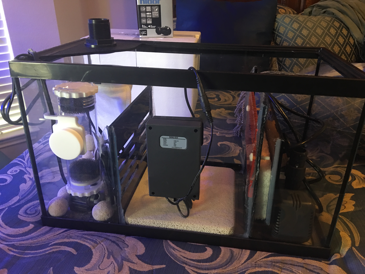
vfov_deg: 48.2
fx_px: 306
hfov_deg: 61.7
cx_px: 182
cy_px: 137
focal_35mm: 29
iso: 80
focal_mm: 4.15
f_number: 2.2
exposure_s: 1/8
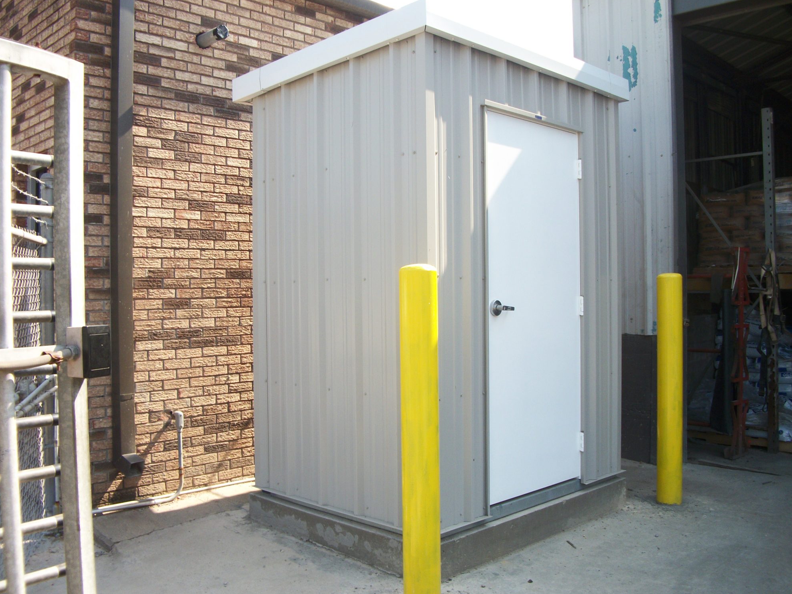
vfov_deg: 42.9
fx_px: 755
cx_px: 390
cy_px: 296
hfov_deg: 55.4
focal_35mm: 33
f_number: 8.8
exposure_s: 1/50
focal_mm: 5.7
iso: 80
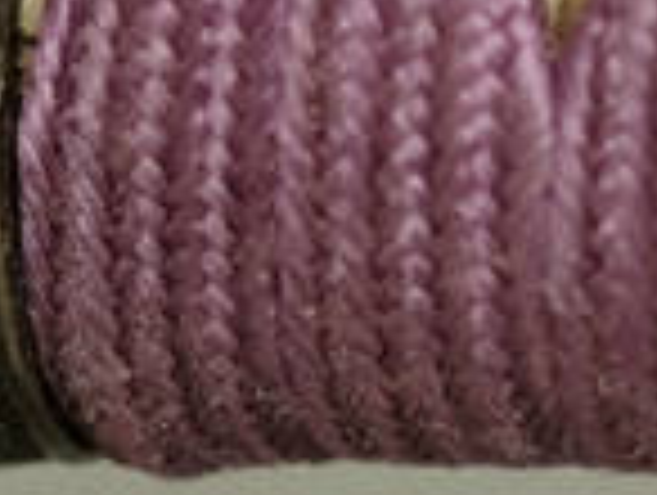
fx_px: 13498
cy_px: -477
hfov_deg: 2.8
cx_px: -14
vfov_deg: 2.1
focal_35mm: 710
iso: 500
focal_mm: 60
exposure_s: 1/60
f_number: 3.6
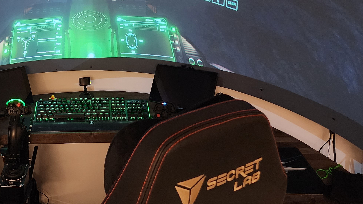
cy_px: -39
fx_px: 491
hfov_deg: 39.4
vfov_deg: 21.8
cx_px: 86
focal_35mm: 51
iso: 500
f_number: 1.8
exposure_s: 1/27
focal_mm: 6.4
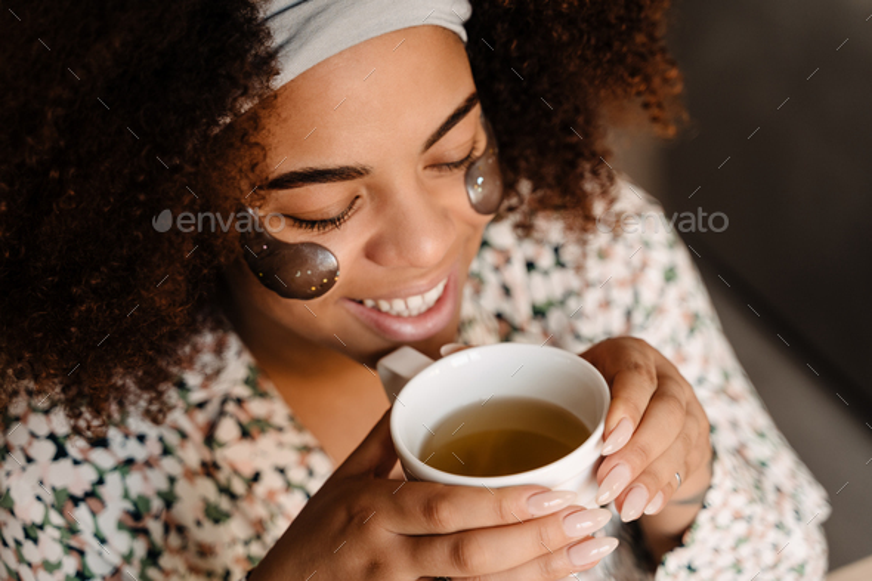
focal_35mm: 65
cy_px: 290
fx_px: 1574
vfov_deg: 20.9
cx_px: 436
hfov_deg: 31.0
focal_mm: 65
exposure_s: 1/160
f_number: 2.8
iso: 500
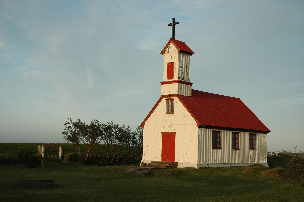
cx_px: 152
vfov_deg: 26.4
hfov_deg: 38.9
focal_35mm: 51
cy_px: 101
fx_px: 430
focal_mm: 34
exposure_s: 1/320
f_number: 5.6
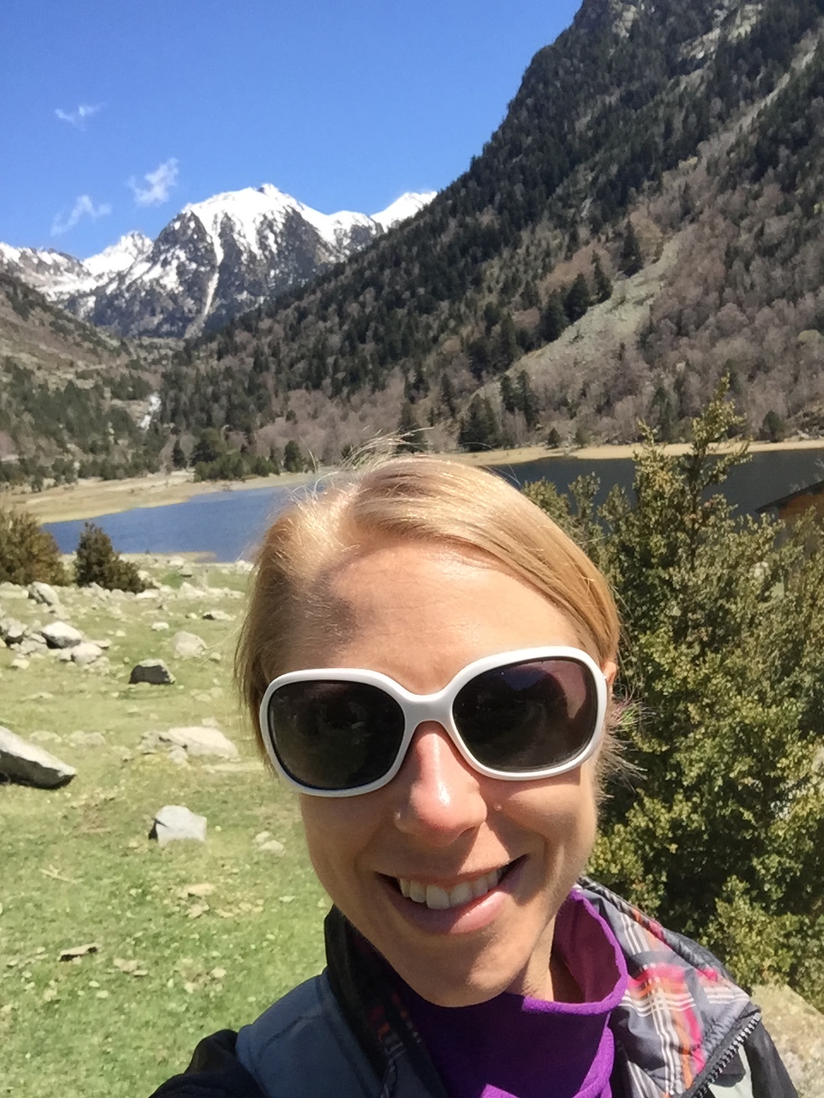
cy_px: 549
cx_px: 412
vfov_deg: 58.4
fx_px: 984
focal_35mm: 31
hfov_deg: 45.4
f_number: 2.2
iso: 32
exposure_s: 1/1074
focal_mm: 2.65
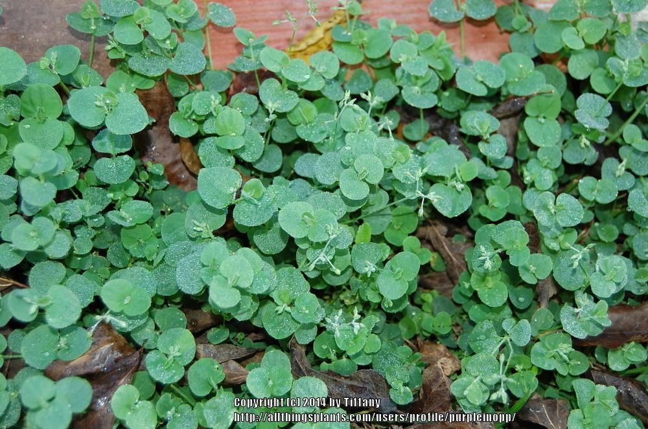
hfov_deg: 37.9
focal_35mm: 52
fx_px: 943
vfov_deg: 25.7
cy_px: 214
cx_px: 324
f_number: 4.8
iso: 400
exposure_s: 1/60
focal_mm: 35
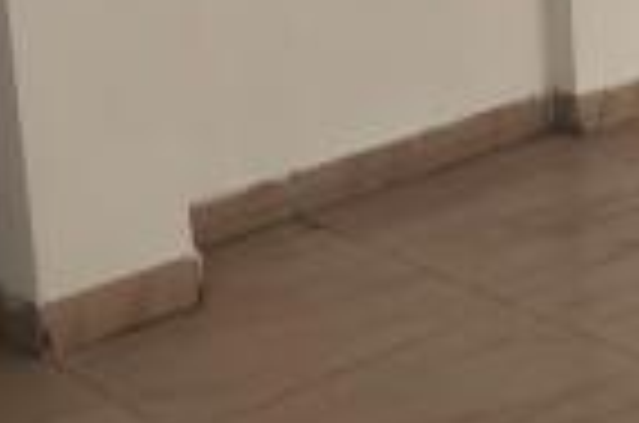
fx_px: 1665
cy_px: -238
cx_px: 907
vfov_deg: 13.5
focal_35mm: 94
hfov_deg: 19.4
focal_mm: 5.84
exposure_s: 1/33.3
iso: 2000
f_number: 1.6
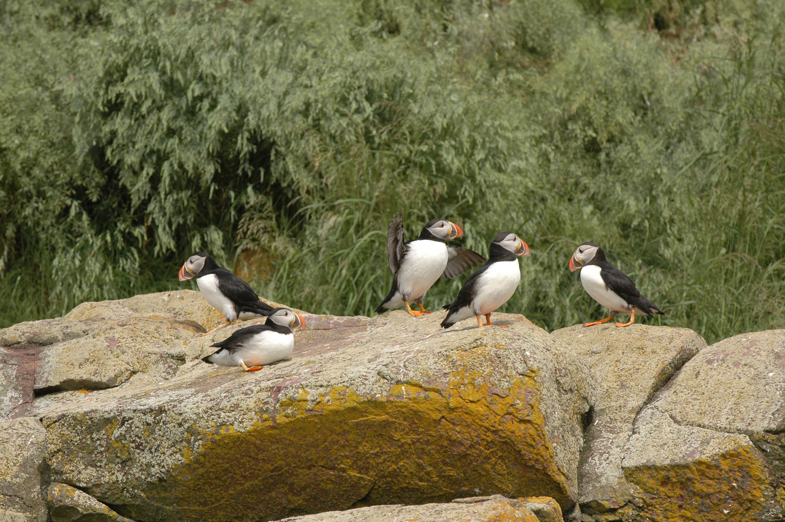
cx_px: 392
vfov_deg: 4.6
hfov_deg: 6.9
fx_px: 6536
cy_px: 261
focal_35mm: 300
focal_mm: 200
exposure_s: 1/640
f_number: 8
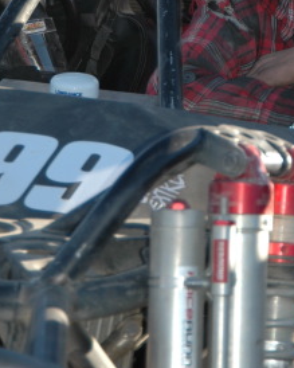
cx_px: 234
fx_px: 2209
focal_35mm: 203
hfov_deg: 7.6
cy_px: 24
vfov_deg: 9.5
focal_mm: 66
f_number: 5.3
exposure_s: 1/320
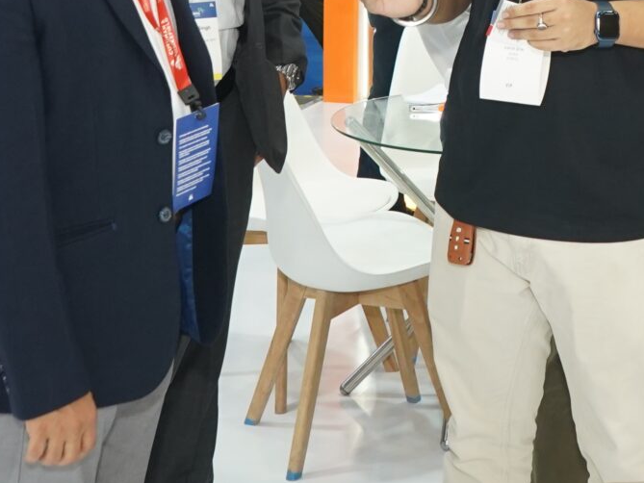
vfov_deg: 13.8
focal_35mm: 103
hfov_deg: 18.5
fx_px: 1917
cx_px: 654
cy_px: -161
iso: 1600
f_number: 5.6
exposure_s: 1/160
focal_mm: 28
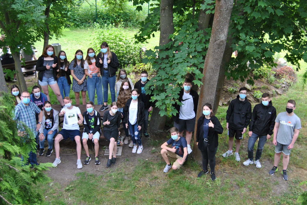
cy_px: 102
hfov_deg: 46.4
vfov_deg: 31.9
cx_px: 154
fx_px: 358
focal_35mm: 42
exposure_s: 1/80
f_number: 4.5
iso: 200
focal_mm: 28
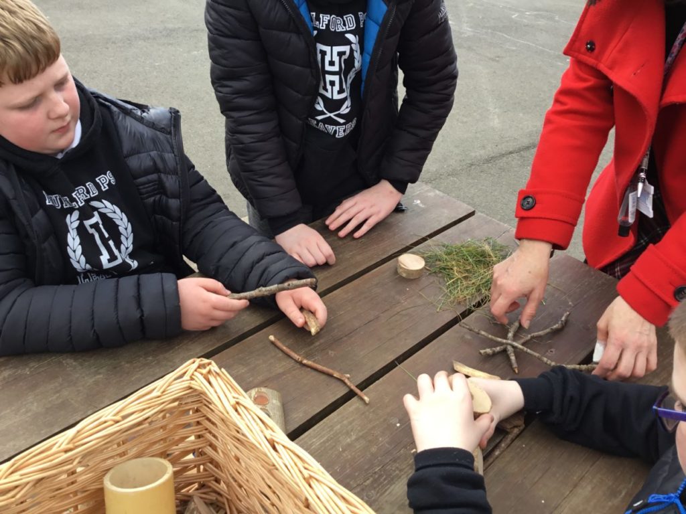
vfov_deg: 45.4
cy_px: 257
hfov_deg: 58.4
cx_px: 343
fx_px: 614
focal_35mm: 31
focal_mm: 3.3
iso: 25
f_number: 2.4
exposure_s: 1/193
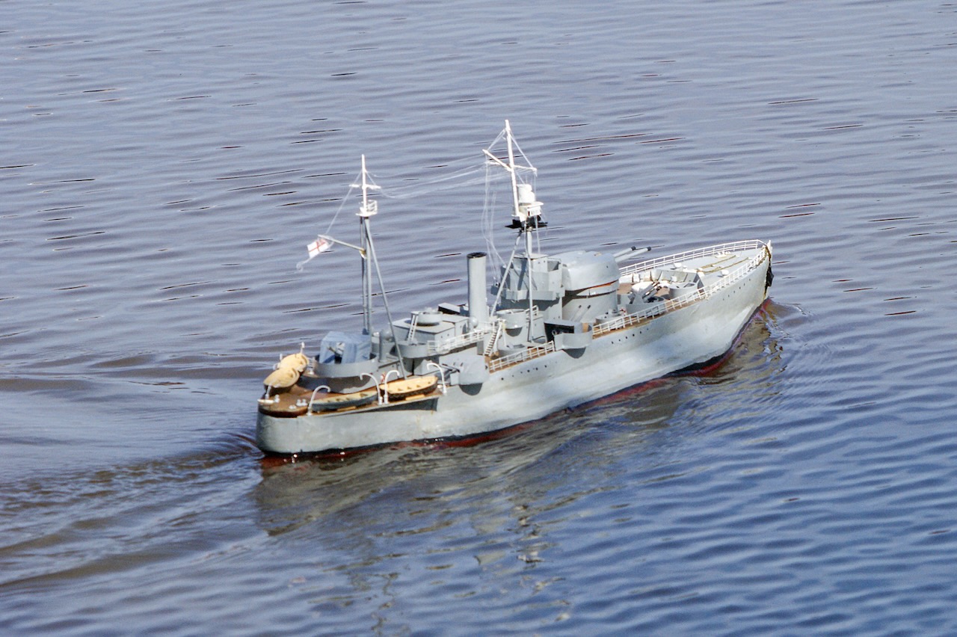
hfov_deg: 6.9
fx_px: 7971
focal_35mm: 300
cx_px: 478
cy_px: 318
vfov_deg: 4.6
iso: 400
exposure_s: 1/1250
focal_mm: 200
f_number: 9
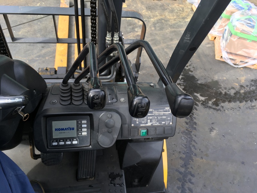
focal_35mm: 29
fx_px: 215
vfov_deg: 48.2
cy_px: 96
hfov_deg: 61.7
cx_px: 128
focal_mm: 4.15
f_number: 2.2
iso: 25
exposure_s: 1/173
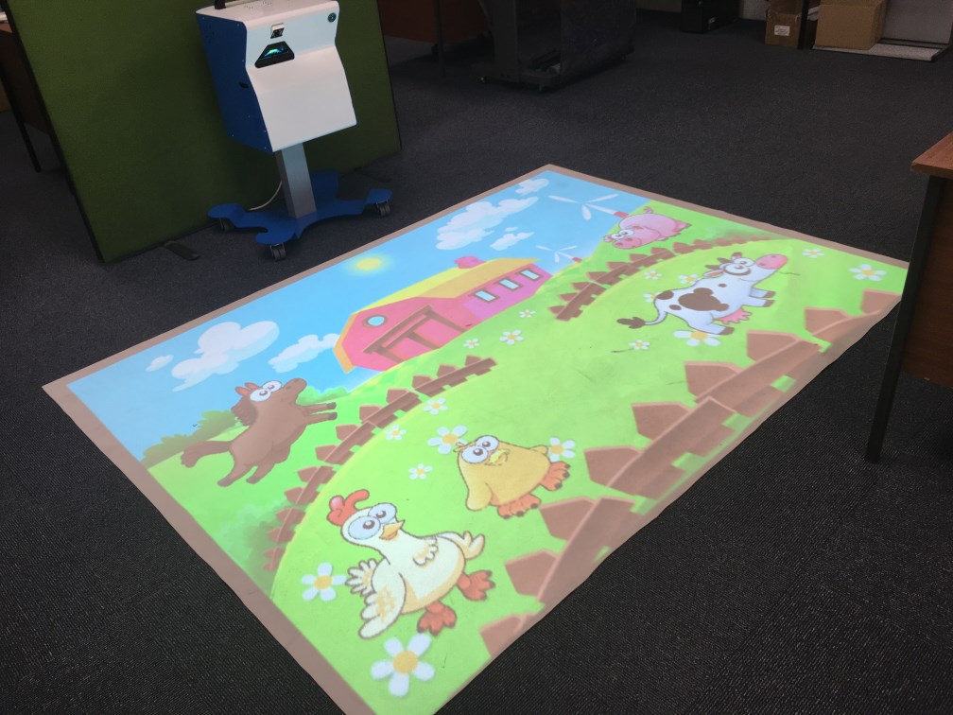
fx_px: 798
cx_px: 476
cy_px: 358
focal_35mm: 29
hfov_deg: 61.7
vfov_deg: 48.2
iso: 32
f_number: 2.2
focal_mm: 4.15
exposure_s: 1/50
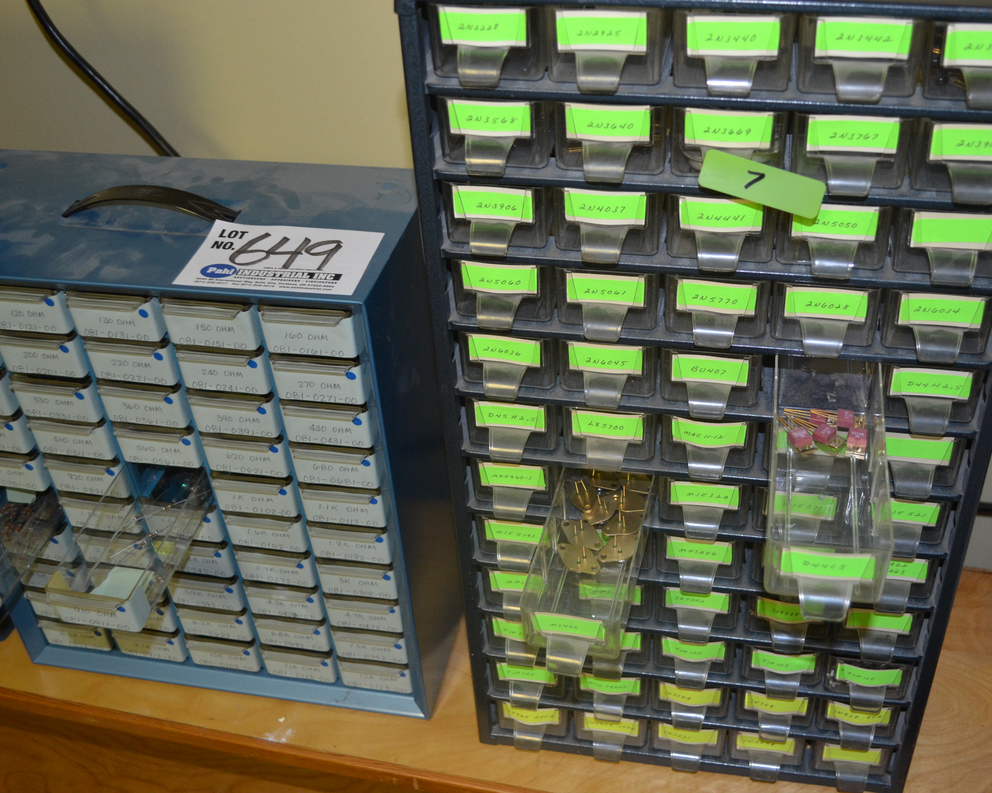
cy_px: 395
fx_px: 1116
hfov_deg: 47.8
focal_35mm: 38
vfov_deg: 39.2
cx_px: 567
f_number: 4
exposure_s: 1/60
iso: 1000
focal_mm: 22
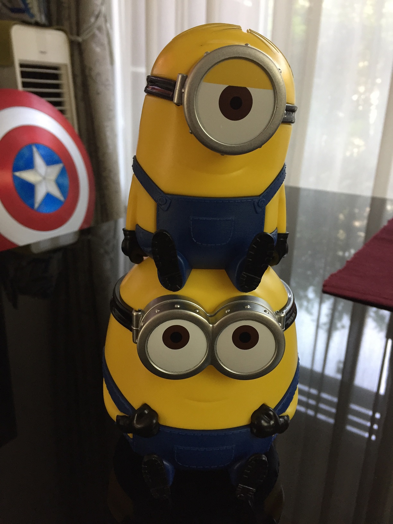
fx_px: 439
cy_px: 262
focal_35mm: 29
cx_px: 196
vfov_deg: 61.7
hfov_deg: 48.2
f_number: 2.2
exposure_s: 1/33
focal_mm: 4.15
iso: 125
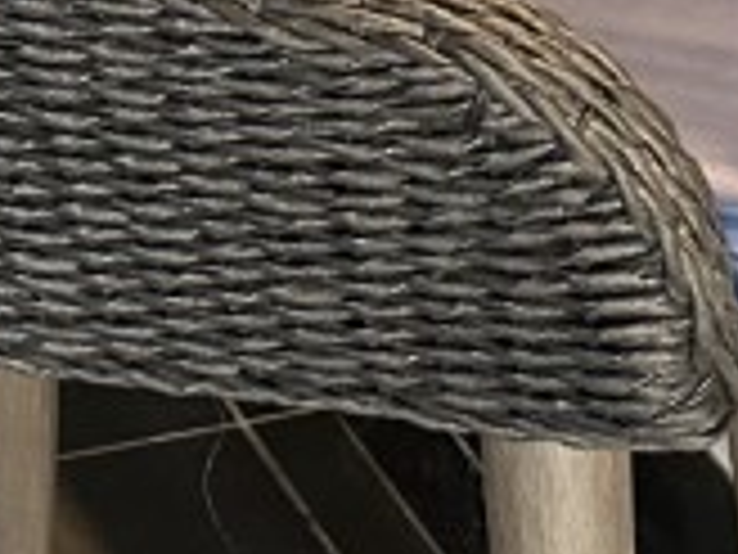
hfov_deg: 11.0
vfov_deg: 8.4
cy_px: 27
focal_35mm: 176
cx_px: -176
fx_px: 3752
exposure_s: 1/33
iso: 800
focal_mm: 6.86
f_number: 1.78
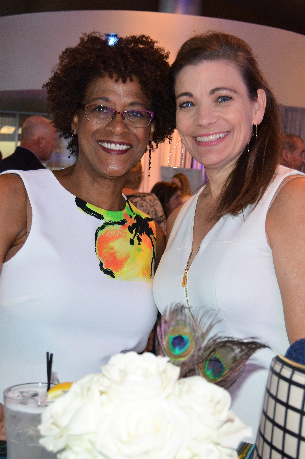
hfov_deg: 36.8
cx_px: 152
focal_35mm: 36
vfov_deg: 53.2
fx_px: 458
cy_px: 230
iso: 800
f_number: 3.8
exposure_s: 1/60
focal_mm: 24
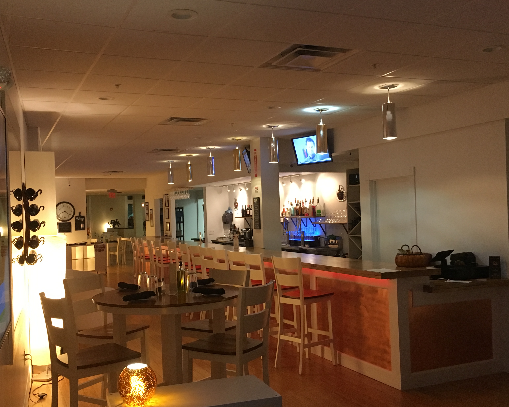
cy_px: 215
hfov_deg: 49.1
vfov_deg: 40.1
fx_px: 557
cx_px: 243
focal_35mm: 37
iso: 200
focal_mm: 4.15
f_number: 2.2
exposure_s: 1/30
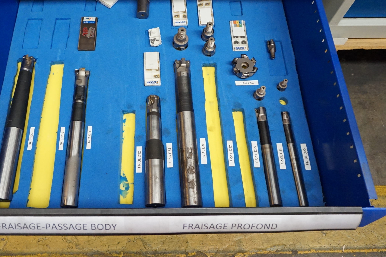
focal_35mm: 32
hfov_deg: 58.2
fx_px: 343
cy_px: 96
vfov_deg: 40.8
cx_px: 154
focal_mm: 16
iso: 2500
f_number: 3.5
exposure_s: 1/160
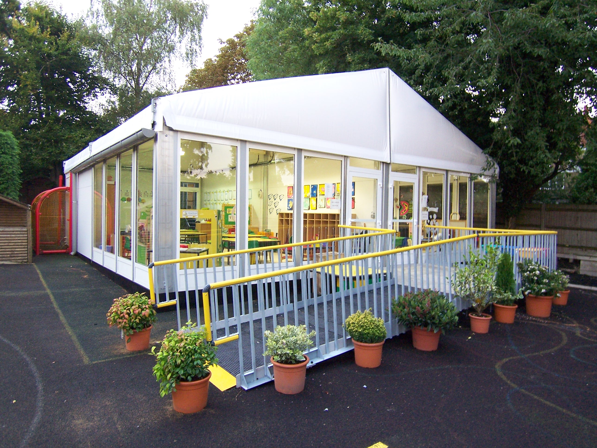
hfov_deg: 73.9
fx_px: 397
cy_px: 224
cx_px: 298
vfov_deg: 58.9
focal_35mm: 23
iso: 160
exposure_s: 1/30
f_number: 2.8
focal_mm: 3.8
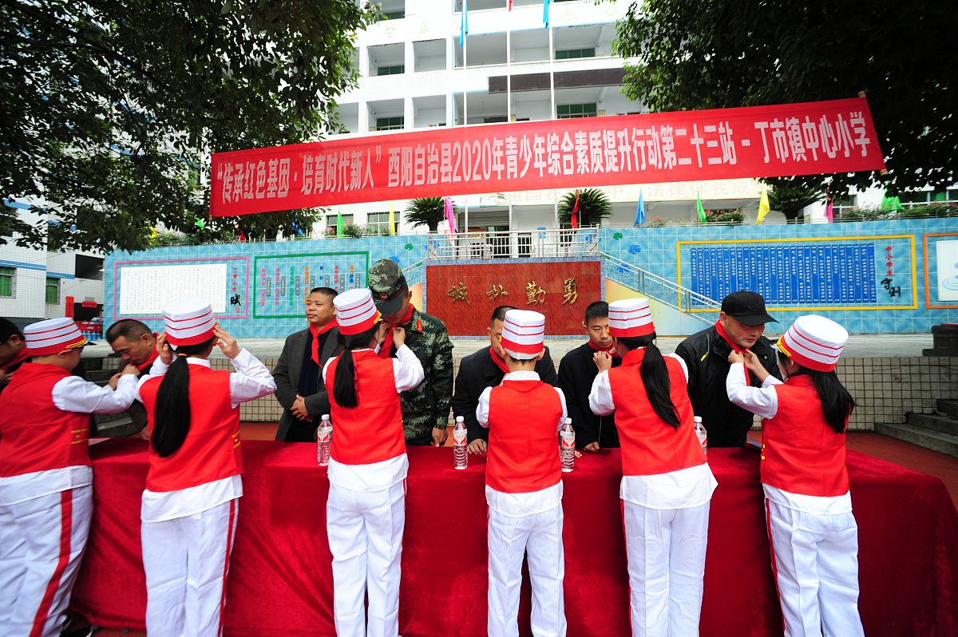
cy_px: 318
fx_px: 372
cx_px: 479
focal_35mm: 14
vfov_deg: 81.1
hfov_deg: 104.3
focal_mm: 14
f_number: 6.3
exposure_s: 1/50
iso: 200
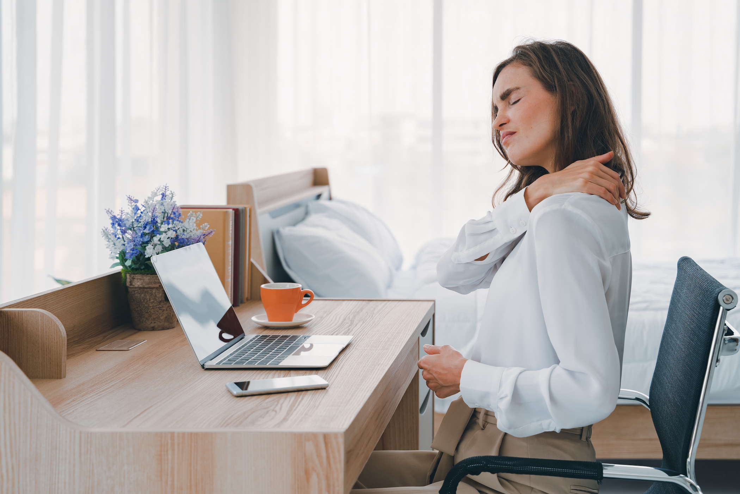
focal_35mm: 53
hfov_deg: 37.5
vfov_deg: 25.5
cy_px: 247
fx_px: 1090
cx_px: 370
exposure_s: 1/80
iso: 100
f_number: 4.5
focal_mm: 53
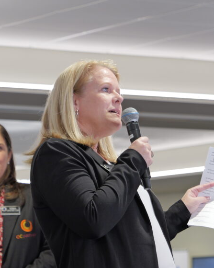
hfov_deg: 6.3
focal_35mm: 244
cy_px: 304
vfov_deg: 7.9
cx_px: 29
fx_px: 1932
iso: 250
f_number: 4
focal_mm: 71
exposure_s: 1/40
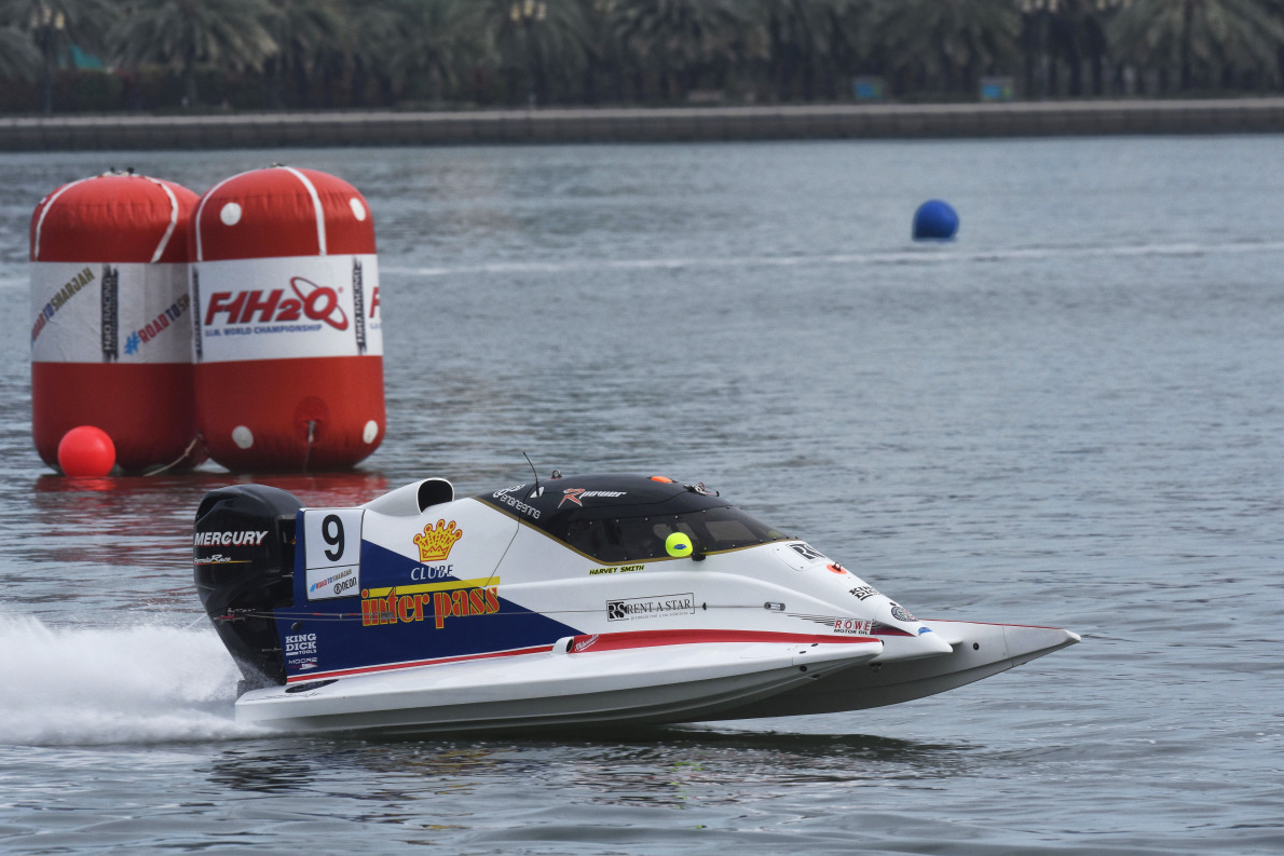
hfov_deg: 3.4
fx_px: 21574
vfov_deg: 2.3
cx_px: 646
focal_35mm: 605
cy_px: 429
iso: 400
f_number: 8
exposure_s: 1/1250
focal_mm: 400
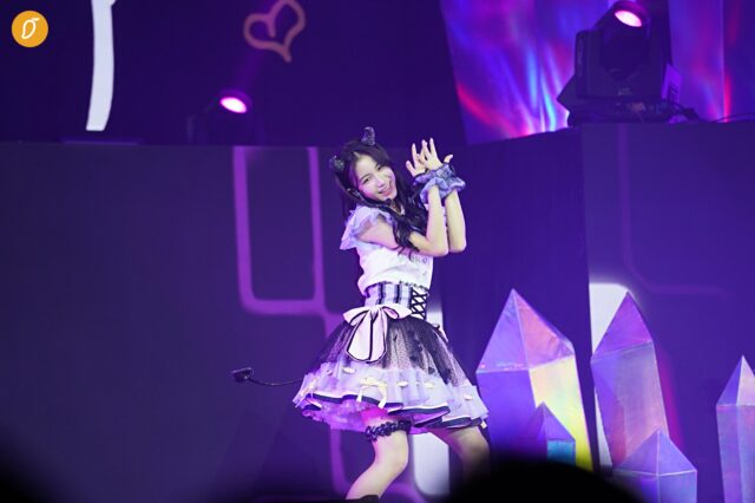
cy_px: 252
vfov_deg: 3.6
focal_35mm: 383
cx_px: 378
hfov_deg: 5.4
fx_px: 8036
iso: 1250
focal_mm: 383.4
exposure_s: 1/100
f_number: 6.3
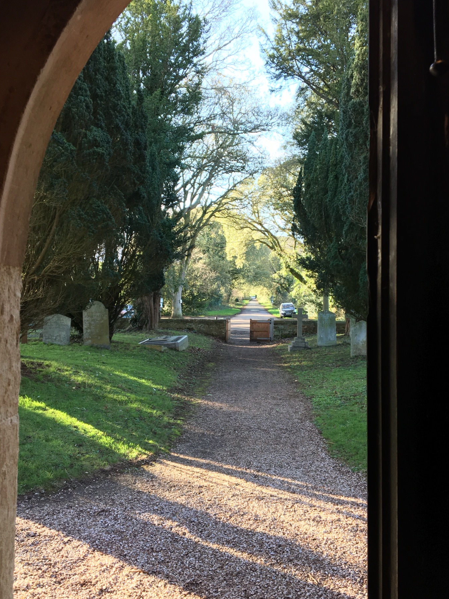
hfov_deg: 44.1
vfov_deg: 56.8
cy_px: 294
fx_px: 554
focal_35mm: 32
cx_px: 233
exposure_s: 1/100
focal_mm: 4.15
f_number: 2.2
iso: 40
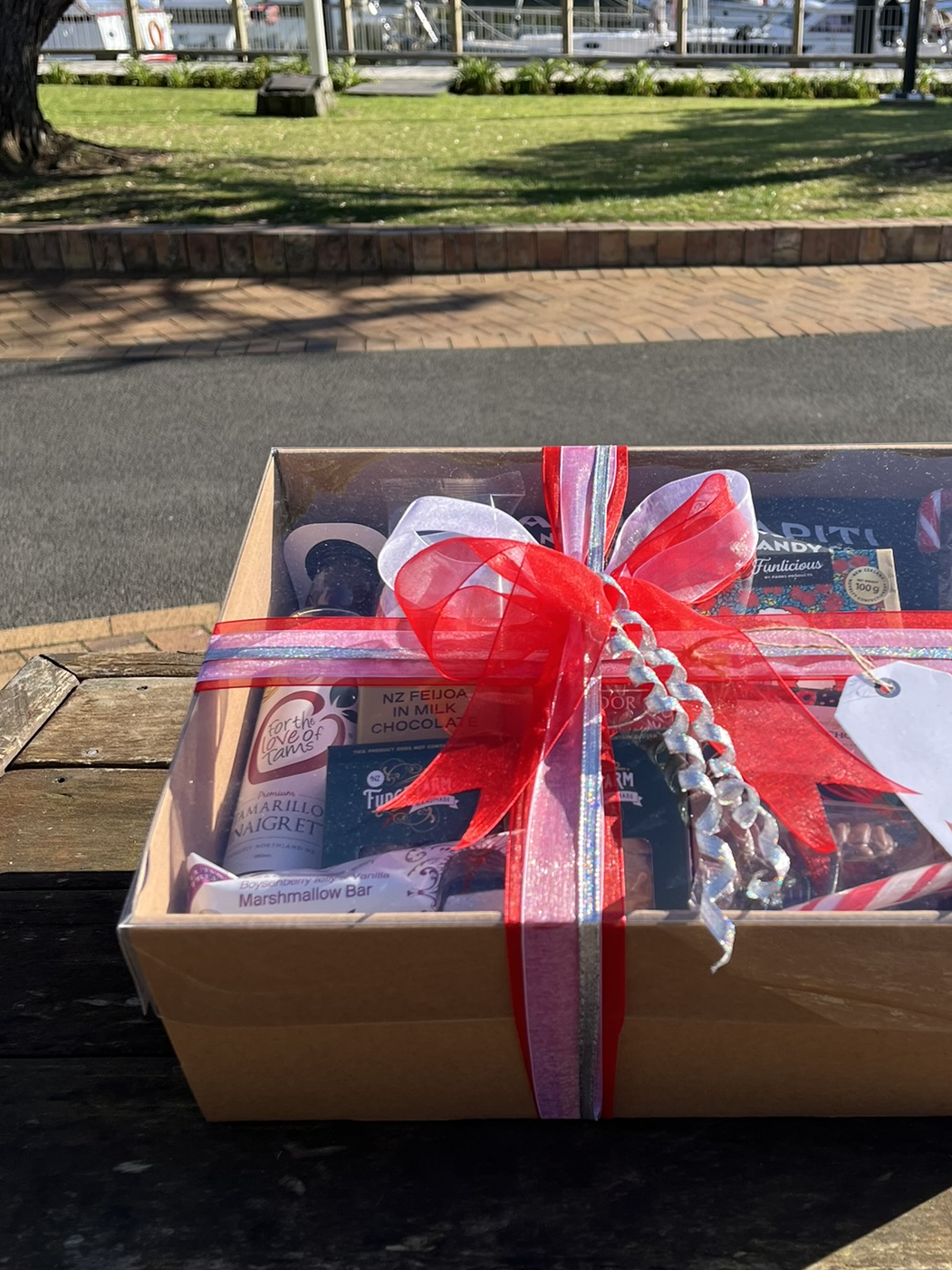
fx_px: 1393
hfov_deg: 37.3
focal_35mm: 38
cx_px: 631
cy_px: 661
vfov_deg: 49.0
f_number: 1.6
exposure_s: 1/2062
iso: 50
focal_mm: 5.1
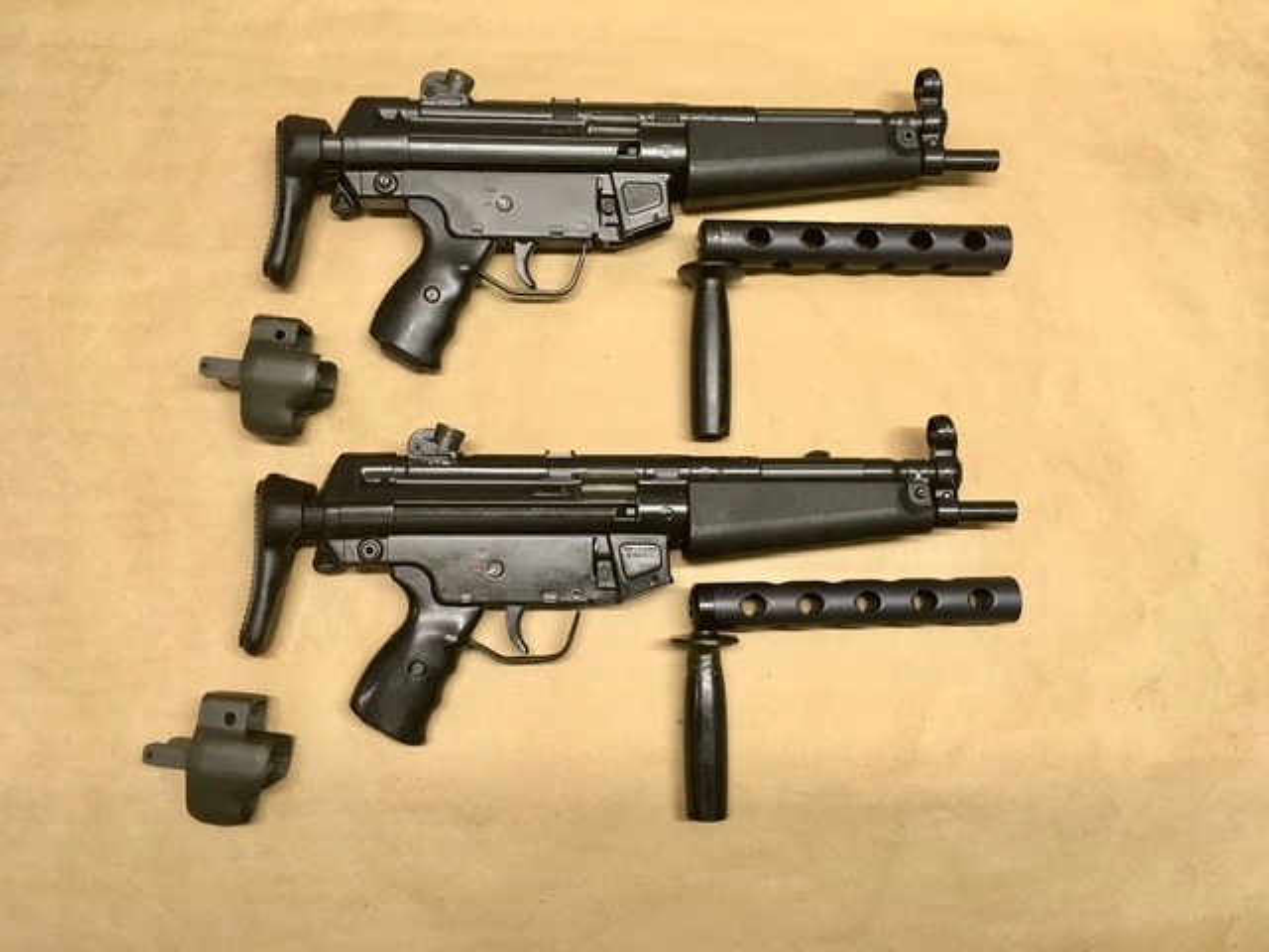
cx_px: 634
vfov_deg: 48.2
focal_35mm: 29
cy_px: 476
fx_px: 1063
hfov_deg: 61.7
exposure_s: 1/30
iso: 100
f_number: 2.2
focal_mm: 4.15
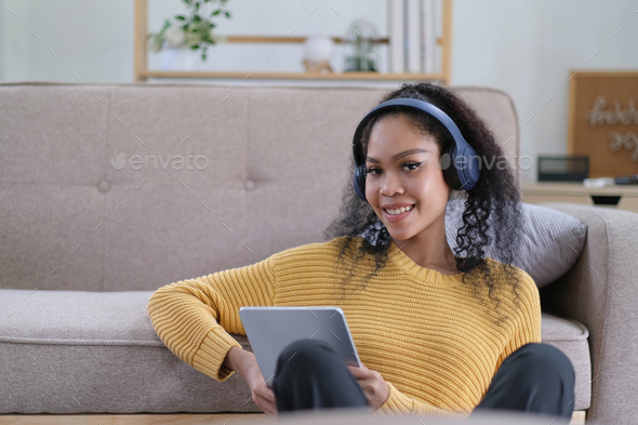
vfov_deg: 16.3
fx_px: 1488
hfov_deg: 24.2
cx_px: 319
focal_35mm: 84
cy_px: 212
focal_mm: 56
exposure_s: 1/250
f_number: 1.4
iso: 320
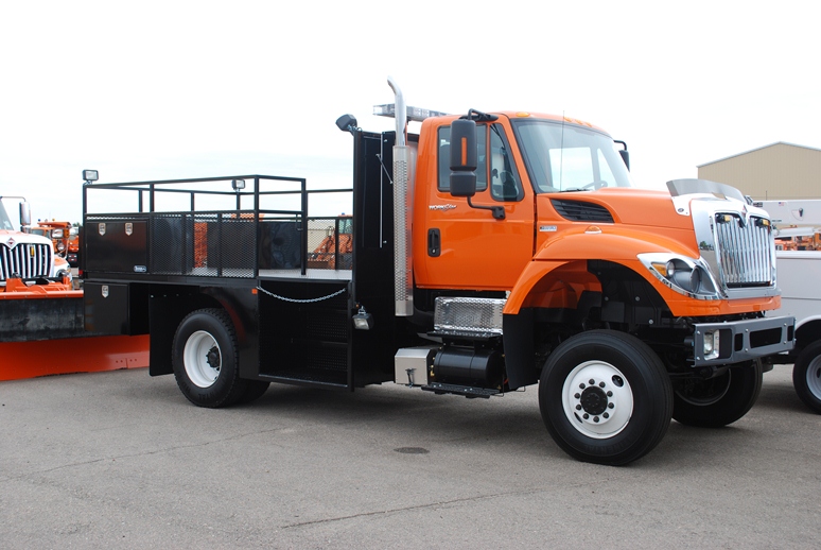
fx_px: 959
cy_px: 275
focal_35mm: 42
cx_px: 410
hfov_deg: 46.4
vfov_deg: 32.0
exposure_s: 1/160
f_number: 6.3
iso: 100
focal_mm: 28
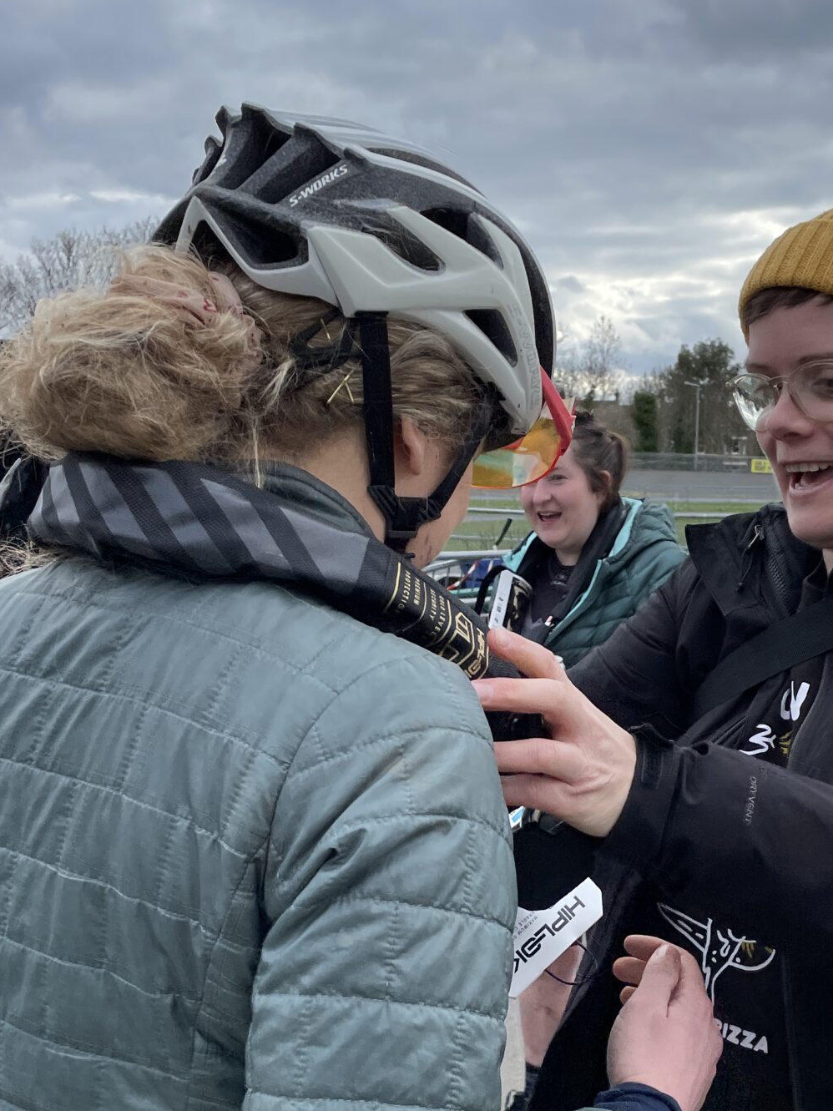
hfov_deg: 28.8
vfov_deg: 37.8
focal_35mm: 50
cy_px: 723
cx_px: 592
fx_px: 1605
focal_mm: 4.2
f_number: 1.6
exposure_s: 1/1304
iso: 32
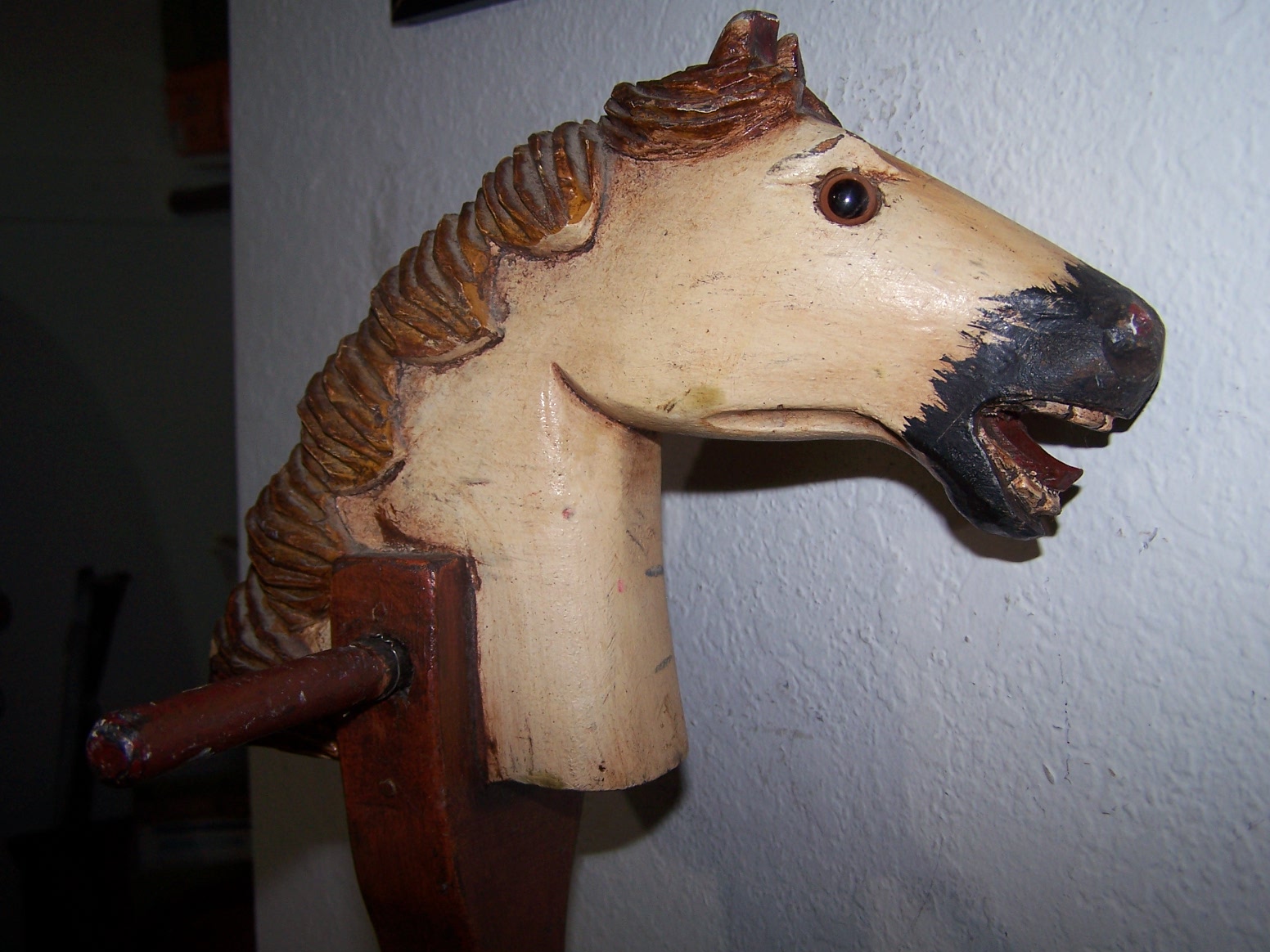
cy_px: 476
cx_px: 635
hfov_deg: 49.0
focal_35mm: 38
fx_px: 1394
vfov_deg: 37.7
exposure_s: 1/60
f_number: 2.8
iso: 80
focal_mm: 6.3
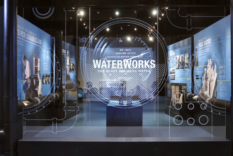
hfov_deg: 46.4
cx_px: 116
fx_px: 272
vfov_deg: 31.9
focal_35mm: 42
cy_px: 78
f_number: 5.6
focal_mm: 28
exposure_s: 1/2.5
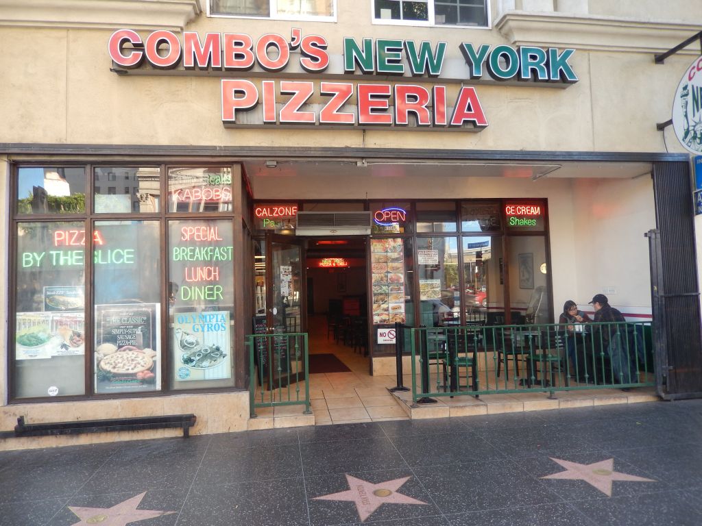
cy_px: 263
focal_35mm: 25
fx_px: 507
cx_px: 351
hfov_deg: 69.4
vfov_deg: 54.9
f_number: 3.4
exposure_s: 1/60
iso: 125
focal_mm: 4.5
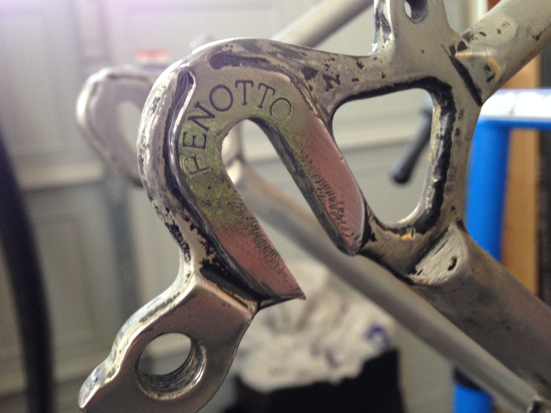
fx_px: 605
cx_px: 281
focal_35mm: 38
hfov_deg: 49.0
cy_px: 221
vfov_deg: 37.7
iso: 125
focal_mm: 4.12
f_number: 2.4
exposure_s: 1/20
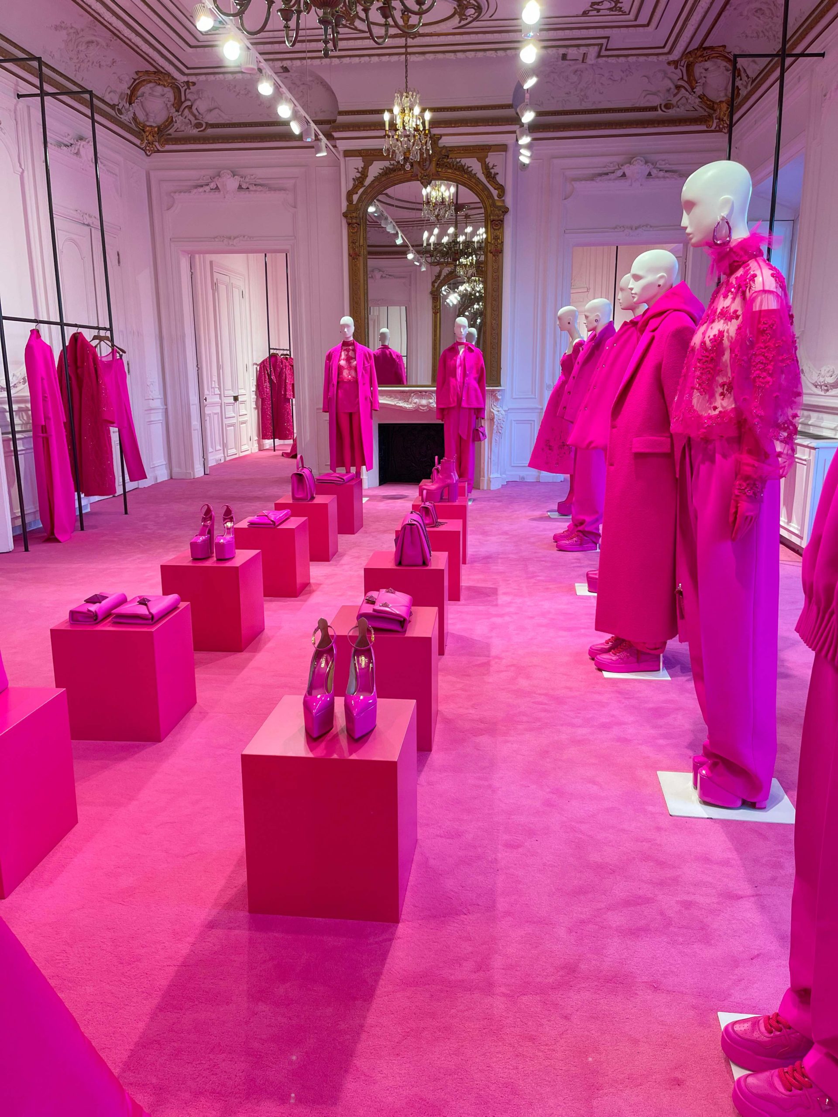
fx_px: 839
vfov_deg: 67.3
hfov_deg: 53.1
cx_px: 419
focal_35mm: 26
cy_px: 558
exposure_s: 1/100
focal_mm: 5.1
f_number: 1.6
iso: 64
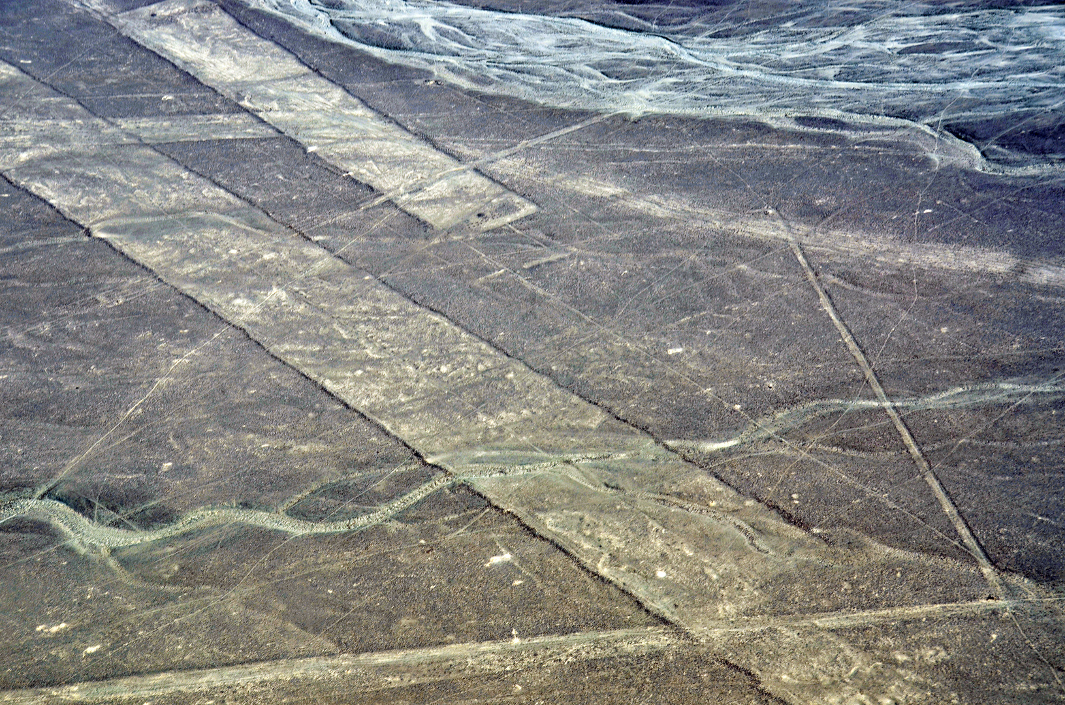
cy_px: 352
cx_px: 532
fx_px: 1860
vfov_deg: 21.5
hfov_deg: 32.0
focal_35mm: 63
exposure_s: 1/250
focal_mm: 42
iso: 100
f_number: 8
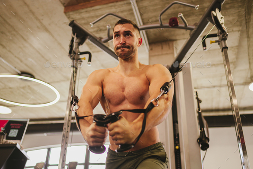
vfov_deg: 37.8
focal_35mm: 35
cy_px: 84
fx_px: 246
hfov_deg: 54.4
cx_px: 126
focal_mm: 35
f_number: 1.8
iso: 320
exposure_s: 1/320
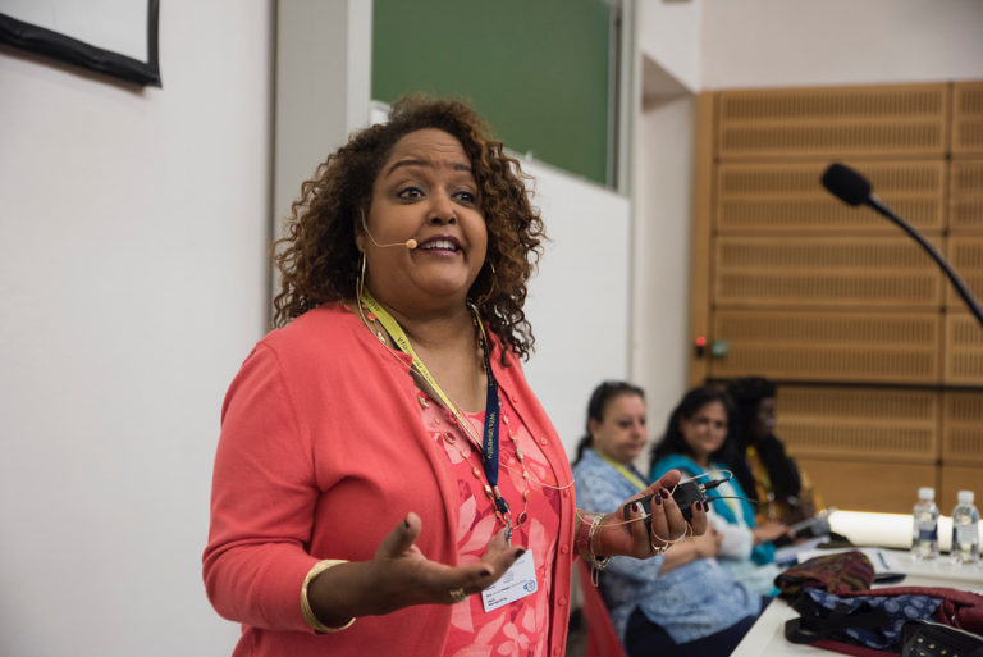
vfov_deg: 29.3
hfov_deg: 42.7
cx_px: 492
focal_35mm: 46
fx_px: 1257
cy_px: 328
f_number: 2.8
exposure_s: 1/160
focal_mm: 46
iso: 1250
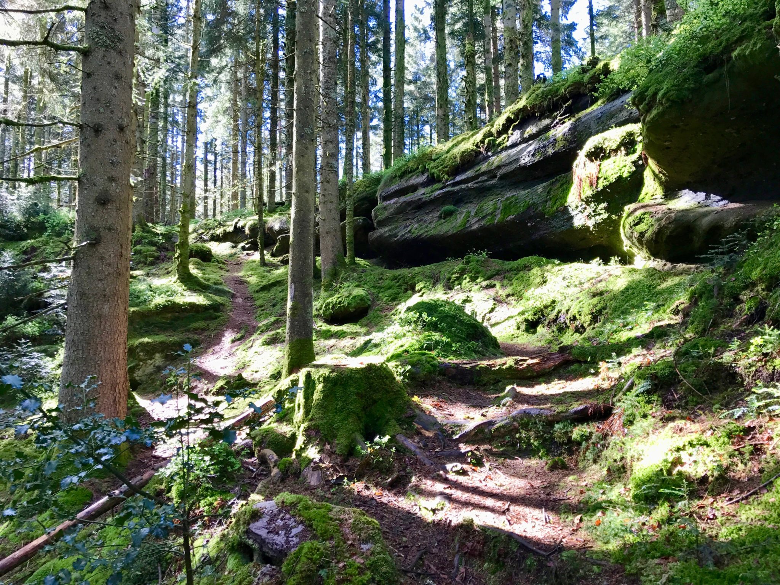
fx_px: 631
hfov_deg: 63.4
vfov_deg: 49.7
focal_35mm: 28
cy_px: 292
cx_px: 390
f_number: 1.8
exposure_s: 1/50
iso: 20
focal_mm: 3.99
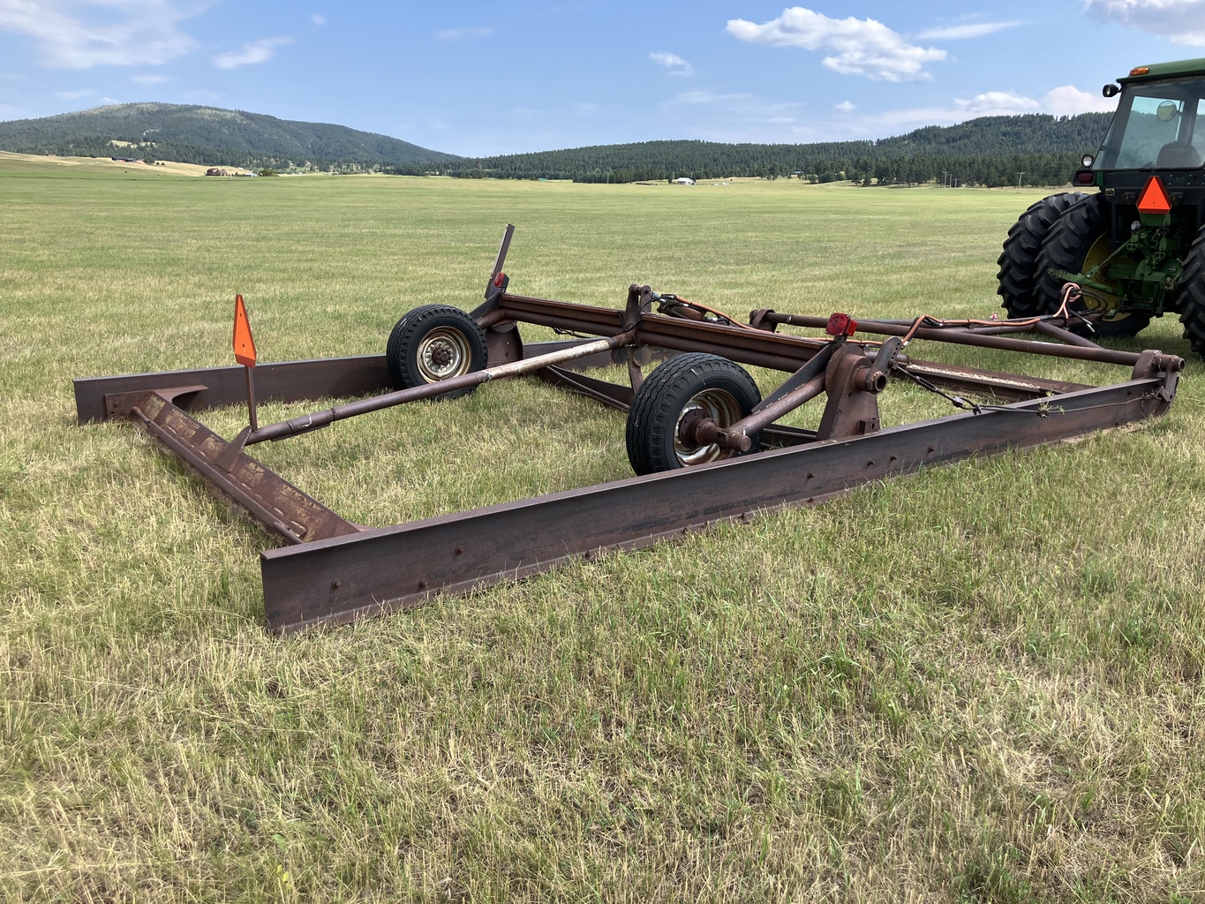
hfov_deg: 63.4
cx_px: 602
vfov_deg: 49.8
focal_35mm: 28
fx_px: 975
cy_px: 452
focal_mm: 3.99
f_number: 1.8
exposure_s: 1/1012
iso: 32
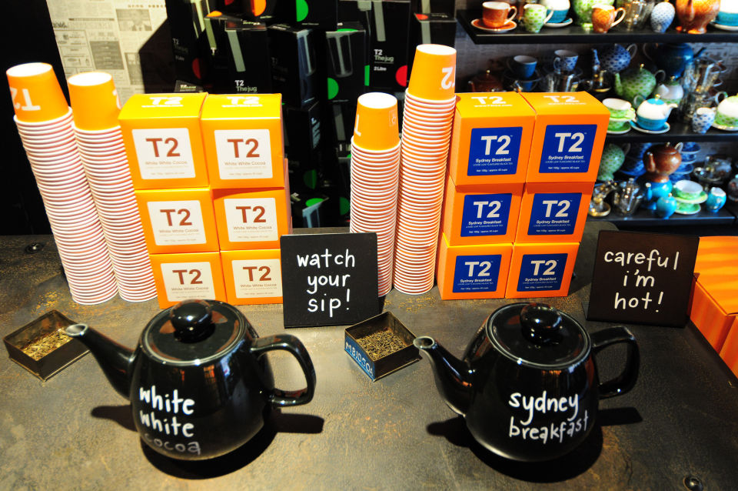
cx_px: 369
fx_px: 614
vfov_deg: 43.5
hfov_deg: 62.0
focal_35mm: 30
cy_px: 246
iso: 720
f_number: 4
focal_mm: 20
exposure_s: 1/30
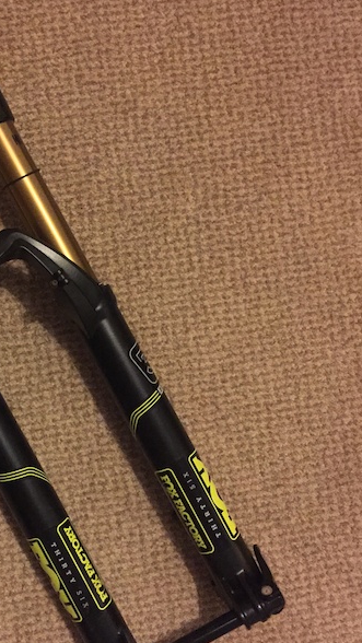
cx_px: 43
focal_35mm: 43
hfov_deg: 26.9
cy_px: 331
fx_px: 733
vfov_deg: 47.3
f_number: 2.2
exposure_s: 1/17
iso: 1000
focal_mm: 4.15
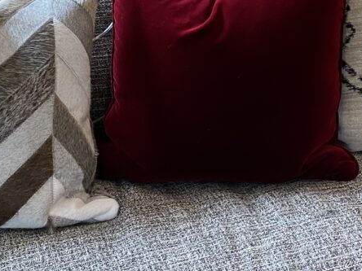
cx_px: 269
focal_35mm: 90
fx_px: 941
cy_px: 52
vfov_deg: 16.3
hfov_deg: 21.6
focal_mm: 4.25
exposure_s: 1/60
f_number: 1.8
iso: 125
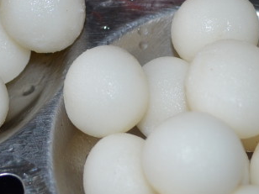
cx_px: 154
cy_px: -26
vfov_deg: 10.9
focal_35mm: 134
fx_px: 1003
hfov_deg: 14.7
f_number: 4.5
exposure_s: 1/60
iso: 360
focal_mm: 28
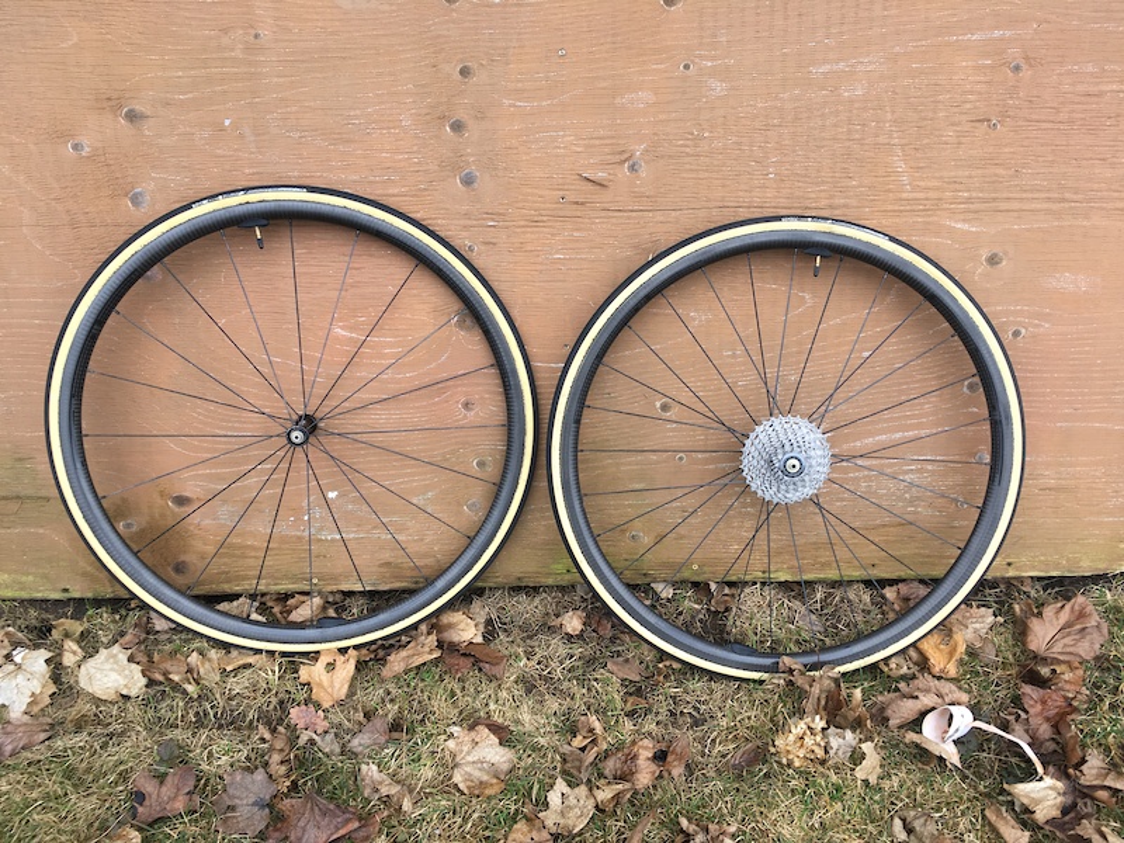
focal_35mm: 29
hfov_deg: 61.7
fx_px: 942
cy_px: 422
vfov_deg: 48.2
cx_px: 562
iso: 25
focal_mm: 4.15
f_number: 2.2
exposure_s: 1/156
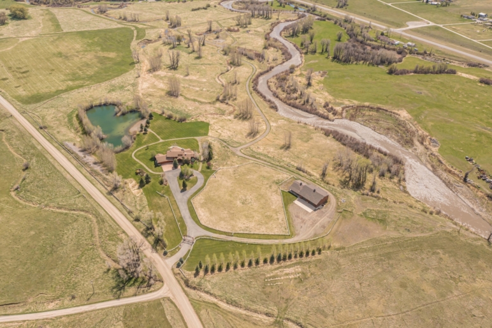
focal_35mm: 28
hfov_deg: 65.5
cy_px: 164
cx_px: 246
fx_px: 382
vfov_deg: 46.4
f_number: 8
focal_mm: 10.26
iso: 100
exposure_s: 1/160
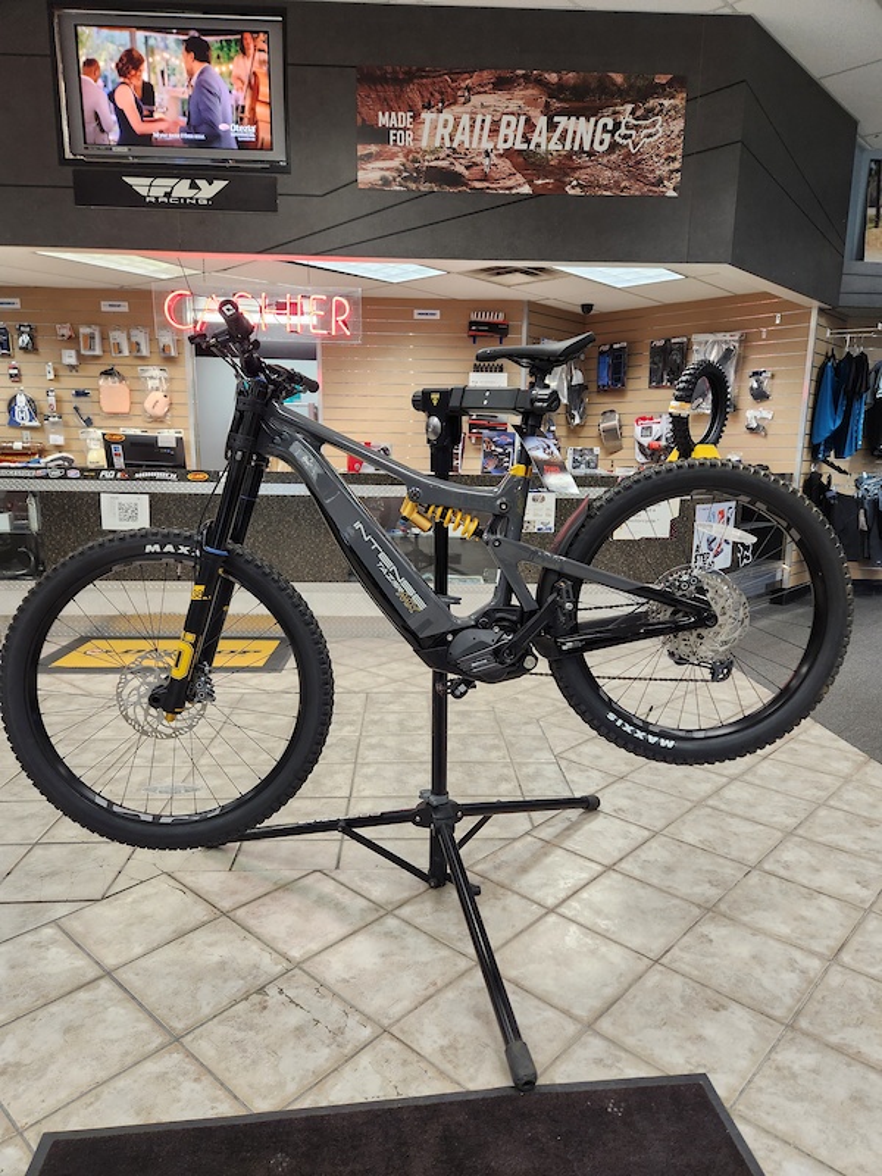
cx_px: 441
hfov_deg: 58.9
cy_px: 588
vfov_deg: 73.9
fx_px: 781
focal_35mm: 23
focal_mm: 5.4
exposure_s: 1/120
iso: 250
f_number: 1.8
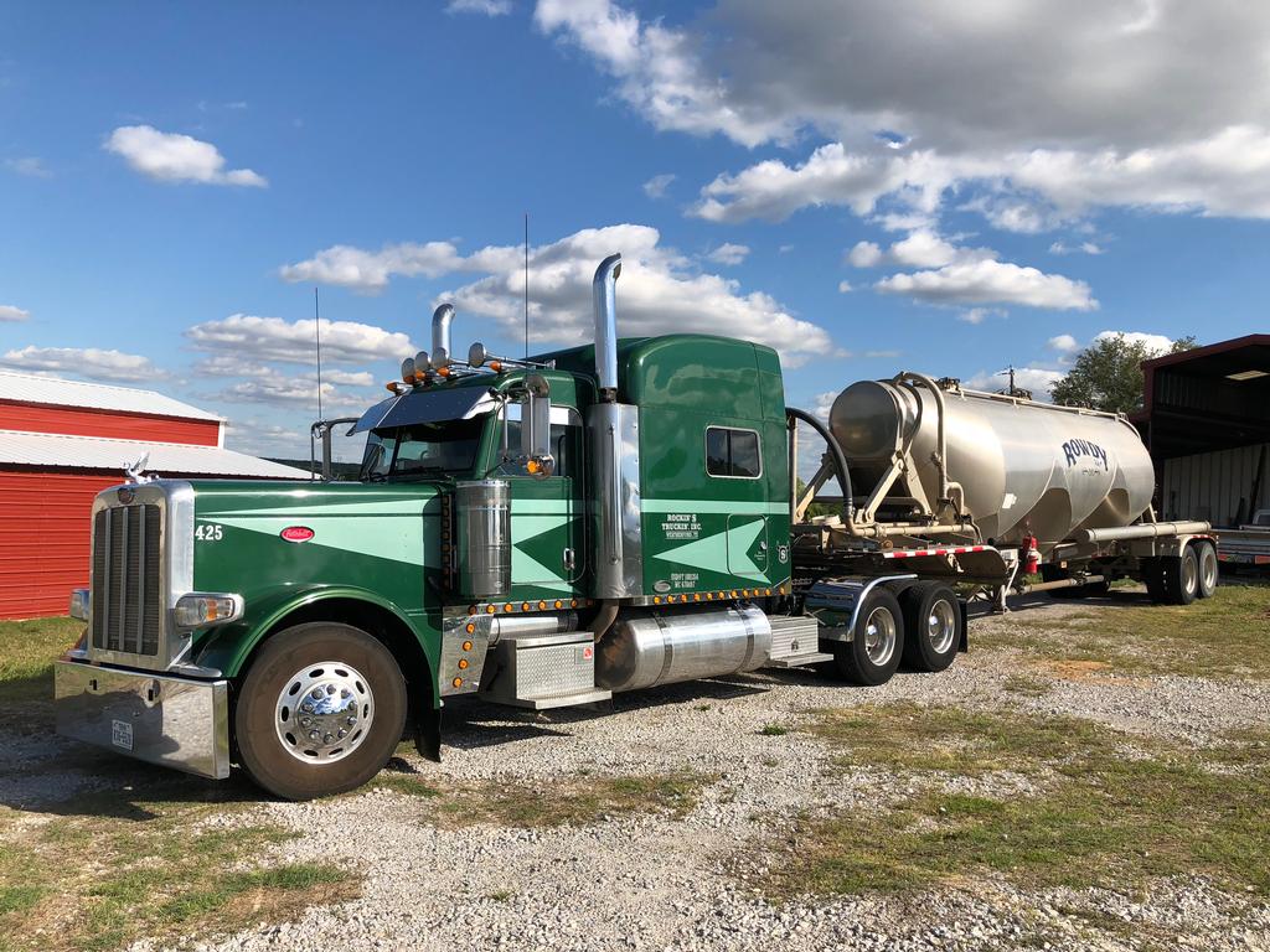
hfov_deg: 63.4
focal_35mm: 28
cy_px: 476
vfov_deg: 49.7
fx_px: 1027
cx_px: 635
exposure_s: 1/2525
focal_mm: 3.99
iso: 25
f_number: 1.8
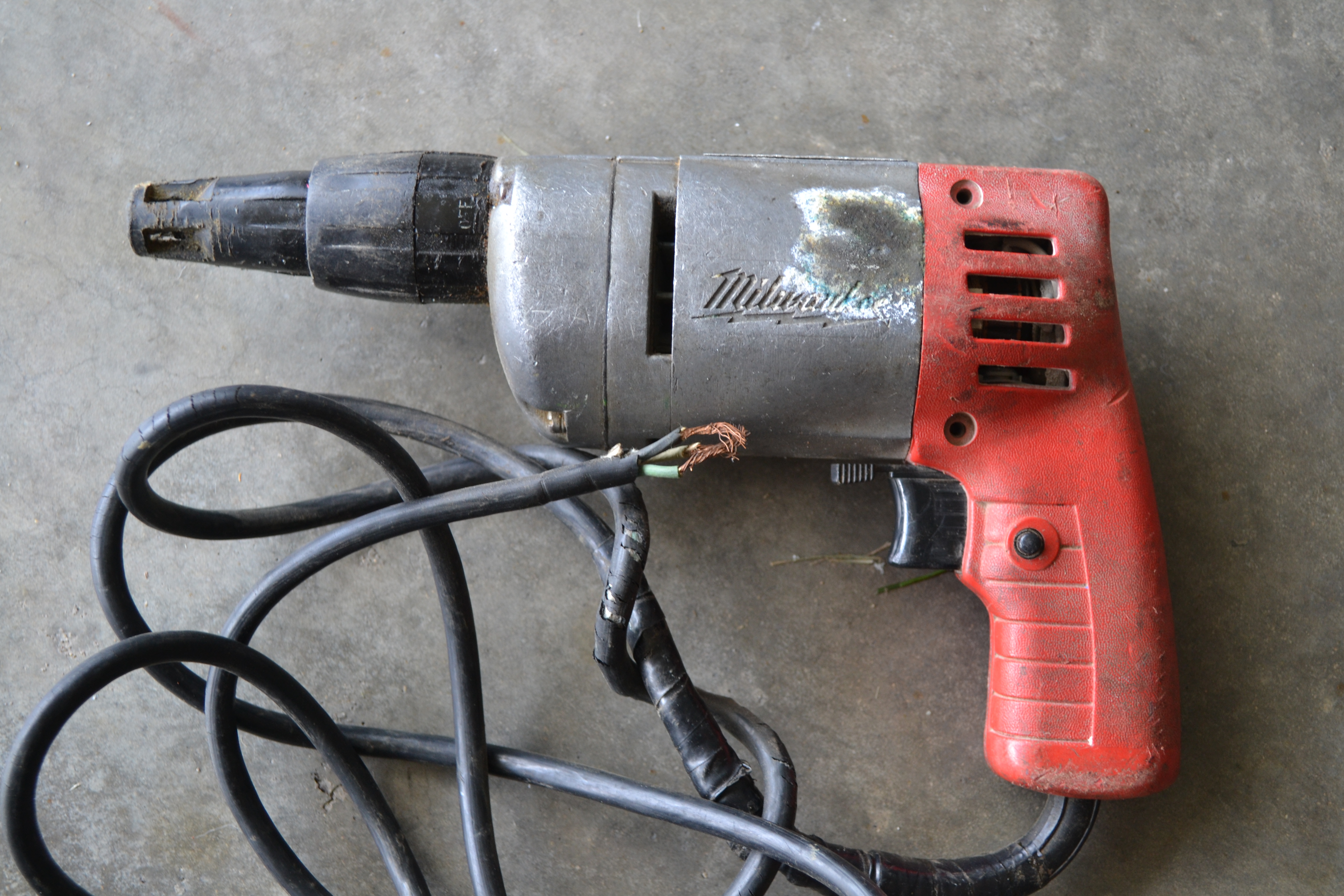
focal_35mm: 48
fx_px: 1792
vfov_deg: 28.1
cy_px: 448
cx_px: 672
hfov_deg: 41.1
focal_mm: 32
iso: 400
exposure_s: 1/100
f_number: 4.8
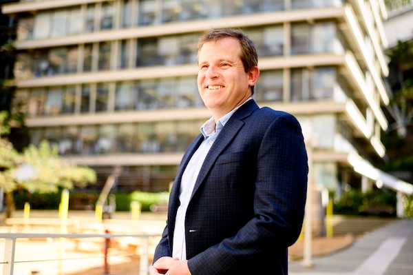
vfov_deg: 26.9
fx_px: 573
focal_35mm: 50
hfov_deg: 39.6
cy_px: 138
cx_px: 206
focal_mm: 50
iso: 800
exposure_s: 1/4000
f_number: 2
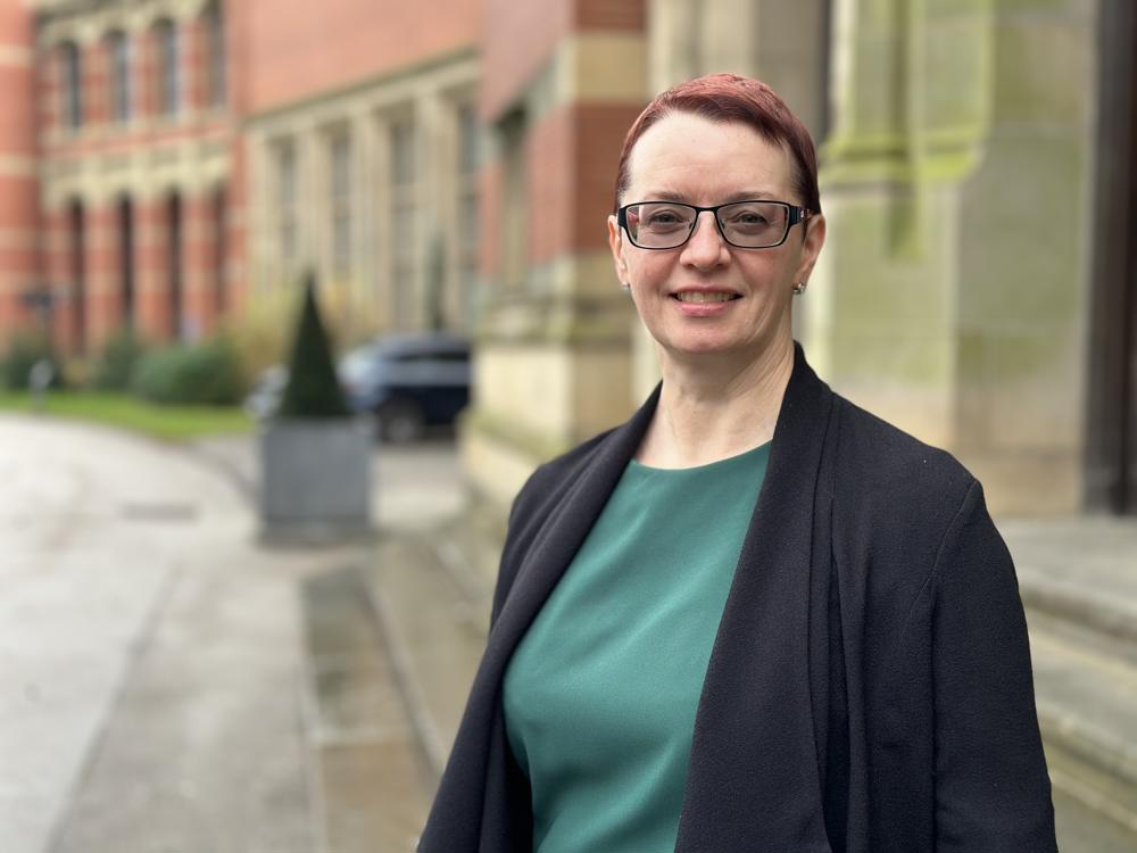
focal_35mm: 48
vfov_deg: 30.3
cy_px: 426
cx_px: 568
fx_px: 1577
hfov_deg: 39.7
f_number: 1.78
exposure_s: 1/227
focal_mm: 6.86
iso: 80
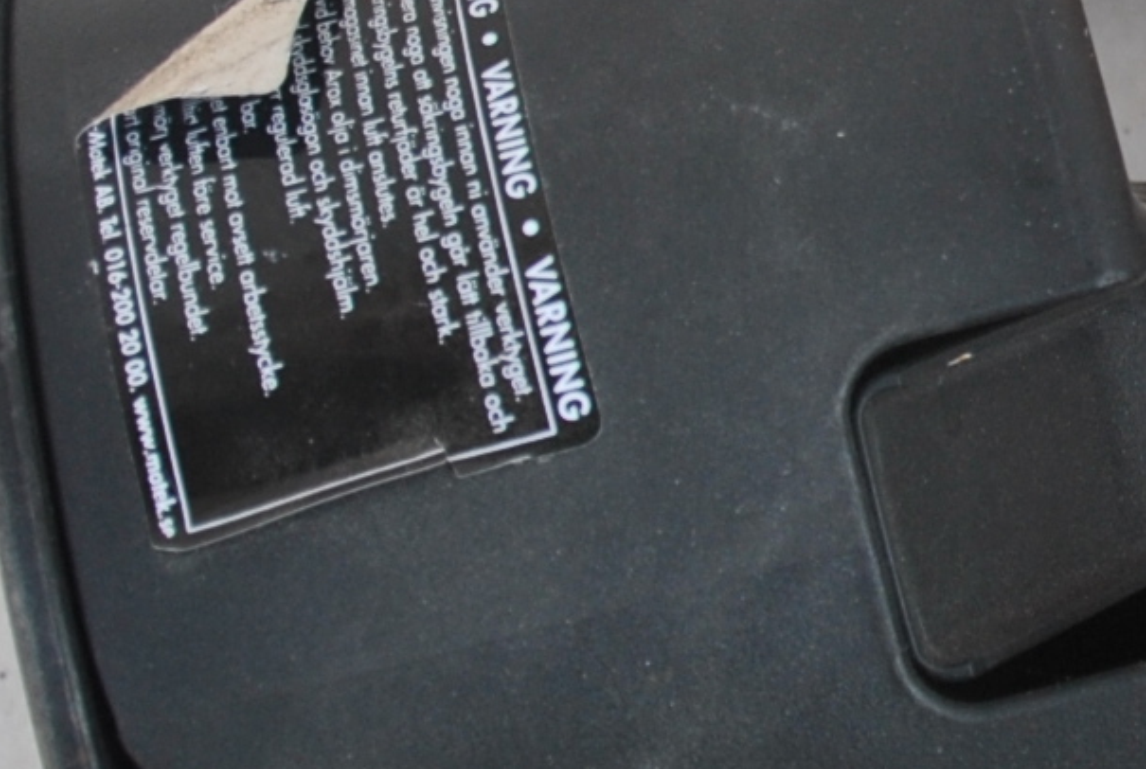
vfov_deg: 8.7
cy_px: 15
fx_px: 5040
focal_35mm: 158
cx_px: 1483
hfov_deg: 12.6
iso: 140
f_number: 5.6
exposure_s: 1/125
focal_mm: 22
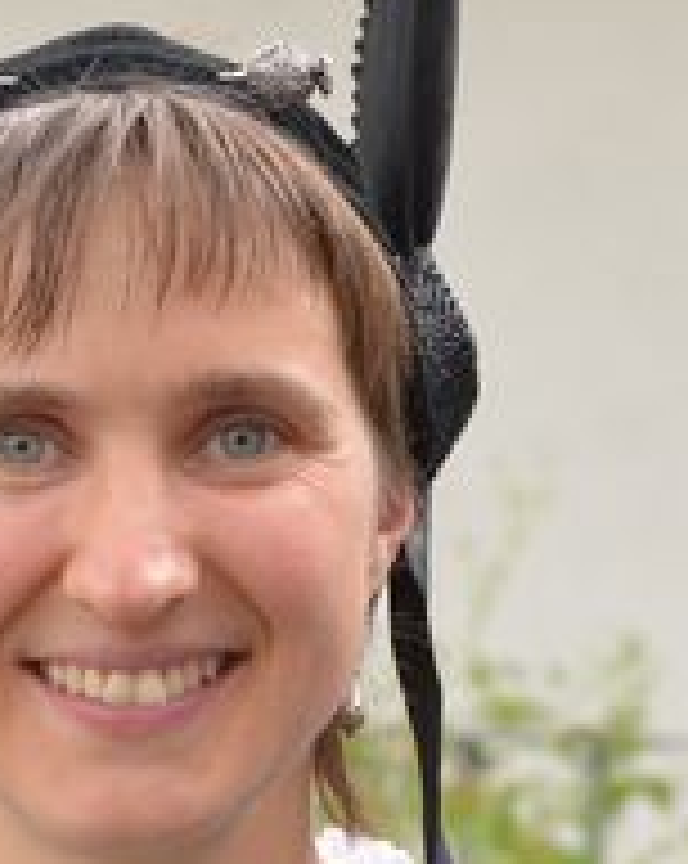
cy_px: 1264
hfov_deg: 6.3
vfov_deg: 7.8
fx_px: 6251
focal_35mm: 245
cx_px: 821
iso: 2500
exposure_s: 1/2500
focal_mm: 50
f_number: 4.5
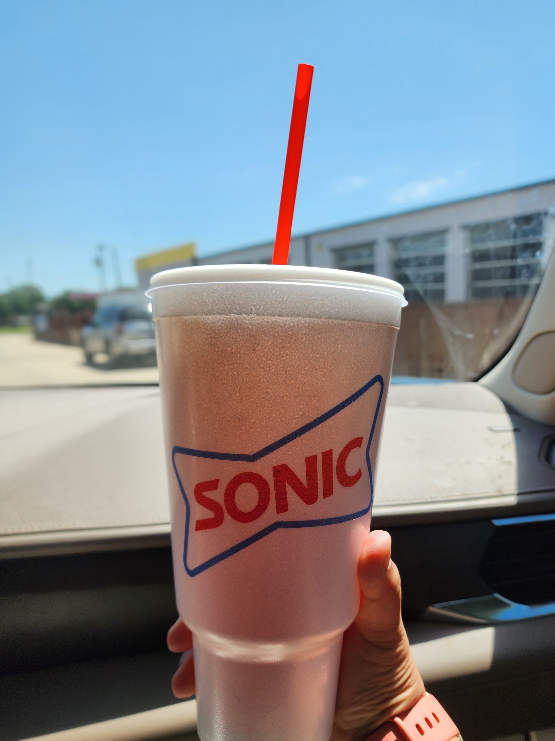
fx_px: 556
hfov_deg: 52.9
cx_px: 313
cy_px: 390
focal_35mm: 26
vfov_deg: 67.3
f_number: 1.8
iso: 12
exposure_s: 1/557
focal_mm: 6.4
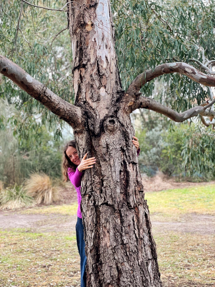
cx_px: 108
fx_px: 431
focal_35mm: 52
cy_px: 144
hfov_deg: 28.0
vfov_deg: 36.8
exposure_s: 1/122
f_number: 2
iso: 50
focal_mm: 6
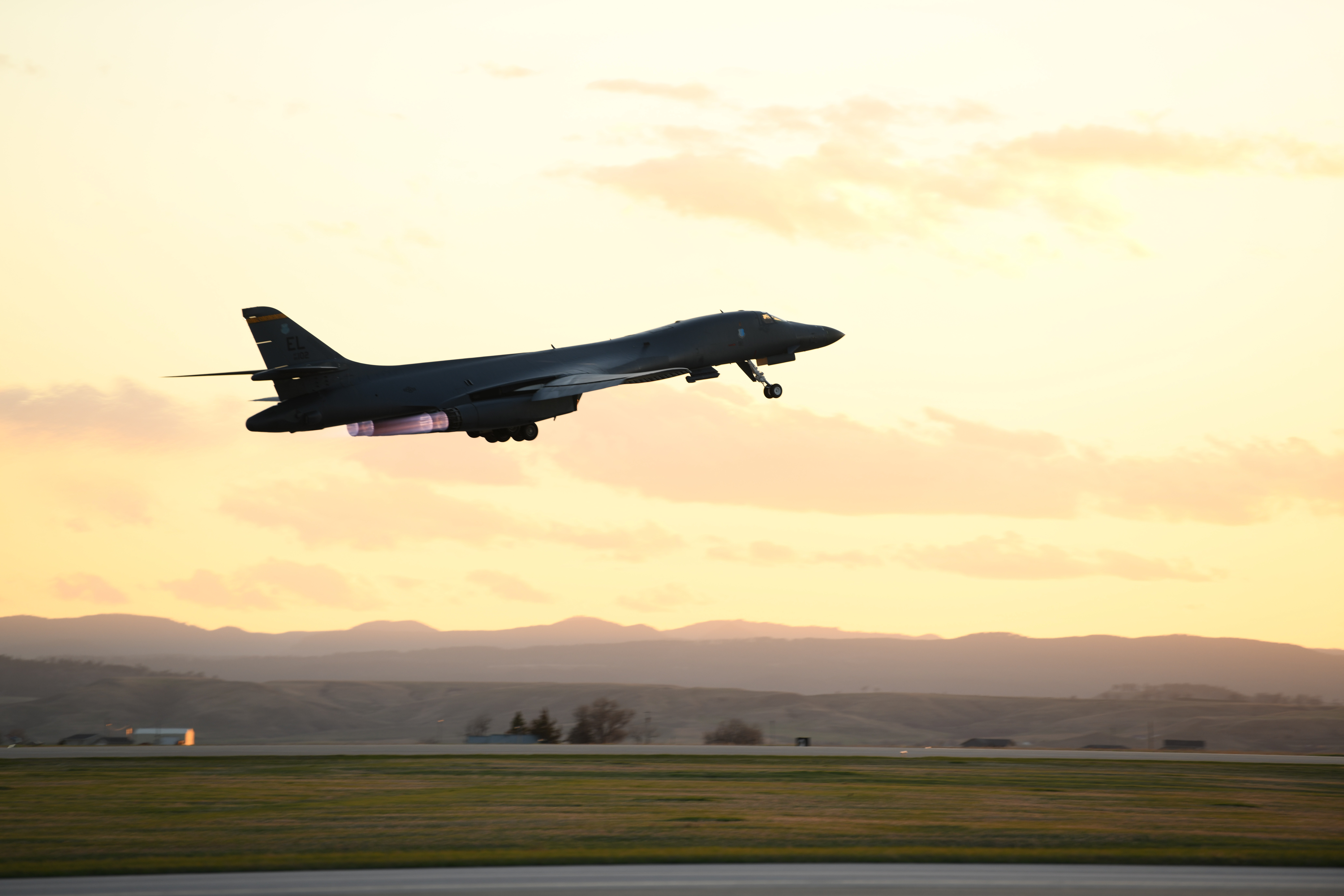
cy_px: 448
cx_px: 672
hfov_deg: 10.3
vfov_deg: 6.9
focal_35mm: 200
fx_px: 7466
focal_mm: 200
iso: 125
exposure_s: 1/200
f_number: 3.5
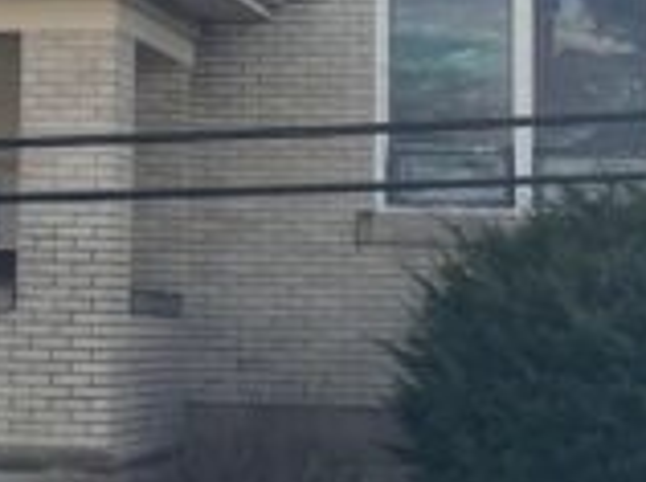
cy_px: -204
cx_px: 172
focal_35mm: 169
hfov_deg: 11.7
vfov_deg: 8.6
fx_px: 3149
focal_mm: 4.2
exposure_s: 1/3125
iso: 32
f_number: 1.6
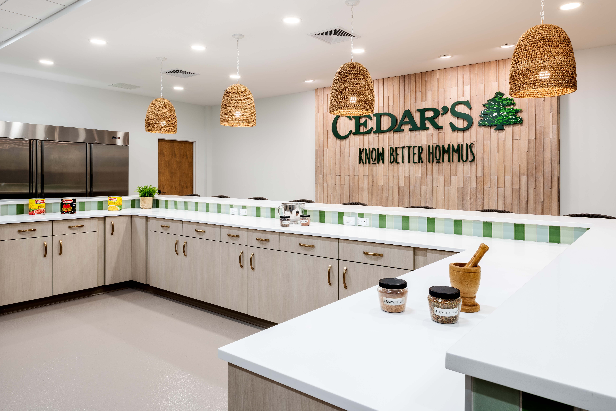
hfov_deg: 73.7
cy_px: 206
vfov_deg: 53.2
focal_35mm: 24
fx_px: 411
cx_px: 308
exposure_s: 1/3
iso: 64
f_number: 18
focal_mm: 24
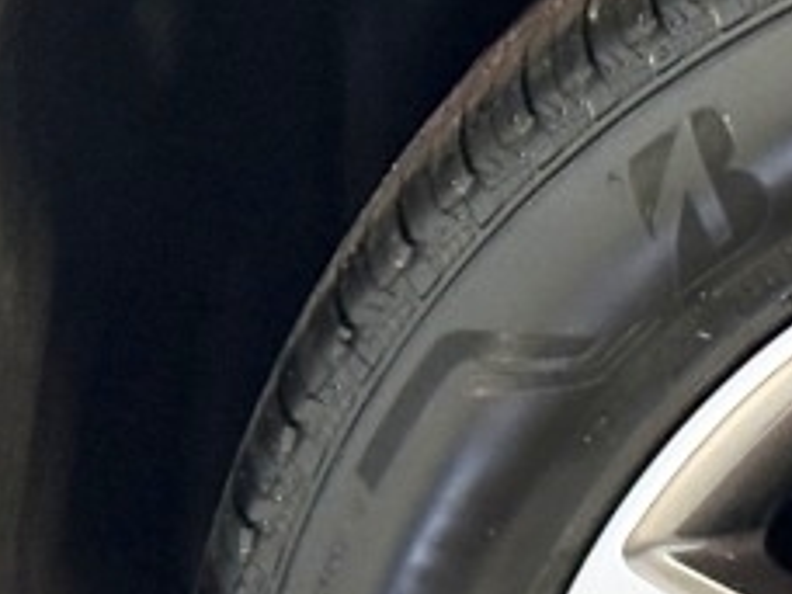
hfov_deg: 8.8
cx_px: 1351
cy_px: 959
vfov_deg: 6.8
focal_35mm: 216
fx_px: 4942
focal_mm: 6.86
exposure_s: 1/30
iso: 640
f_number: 1.78
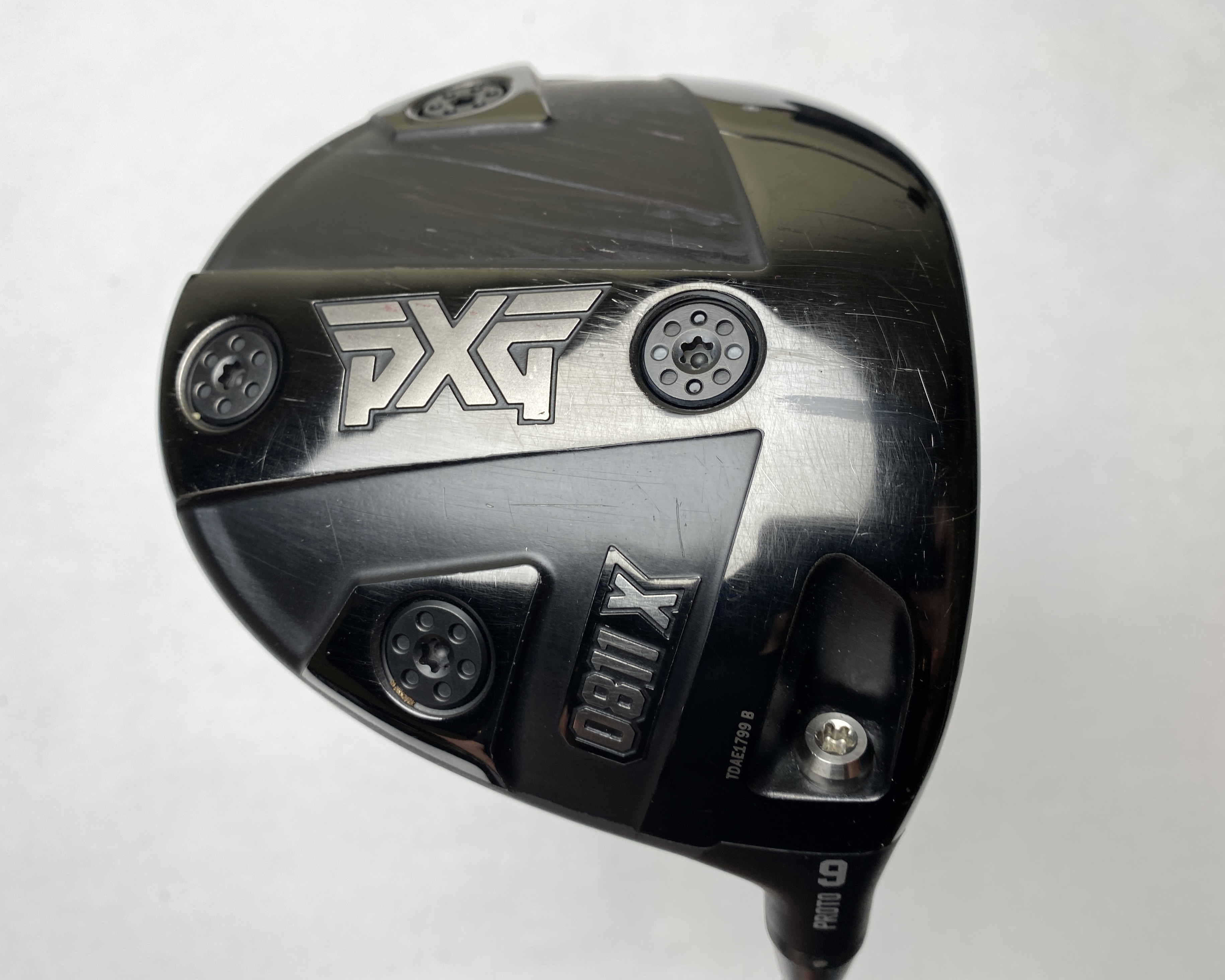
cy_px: 495
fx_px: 1015
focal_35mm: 28
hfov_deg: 62.2
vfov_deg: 51.5
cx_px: 633
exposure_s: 1/188
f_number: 1.8
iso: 32
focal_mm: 4.25
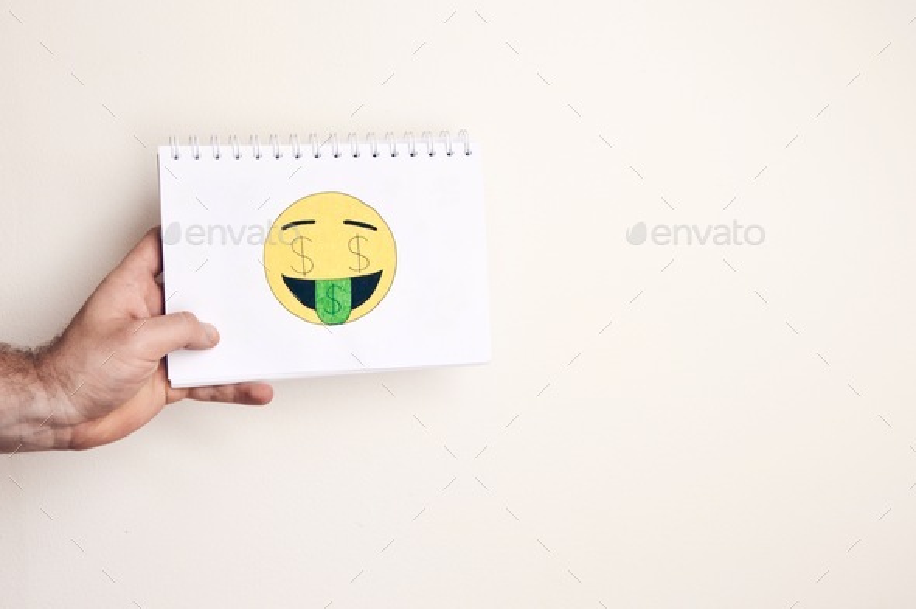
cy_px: 304
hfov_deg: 41.2
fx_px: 1220
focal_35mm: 48
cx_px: 458
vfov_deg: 28.0
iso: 125
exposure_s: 1/60
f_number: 9
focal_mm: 32
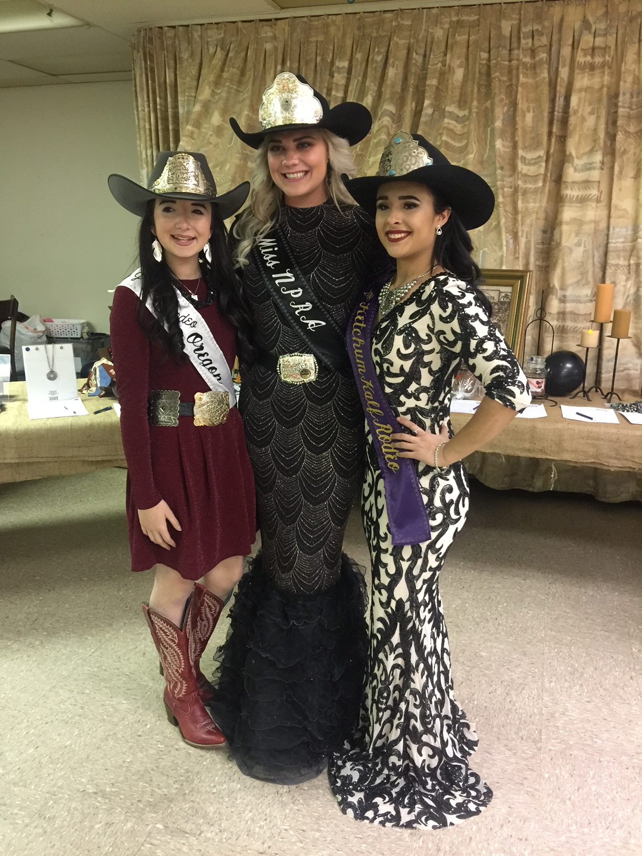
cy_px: 428
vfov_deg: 61.7
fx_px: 717
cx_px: 321
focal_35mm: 29
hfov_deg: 48.2
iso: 125
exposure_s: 1/10
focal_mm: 4.15
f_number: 2.2
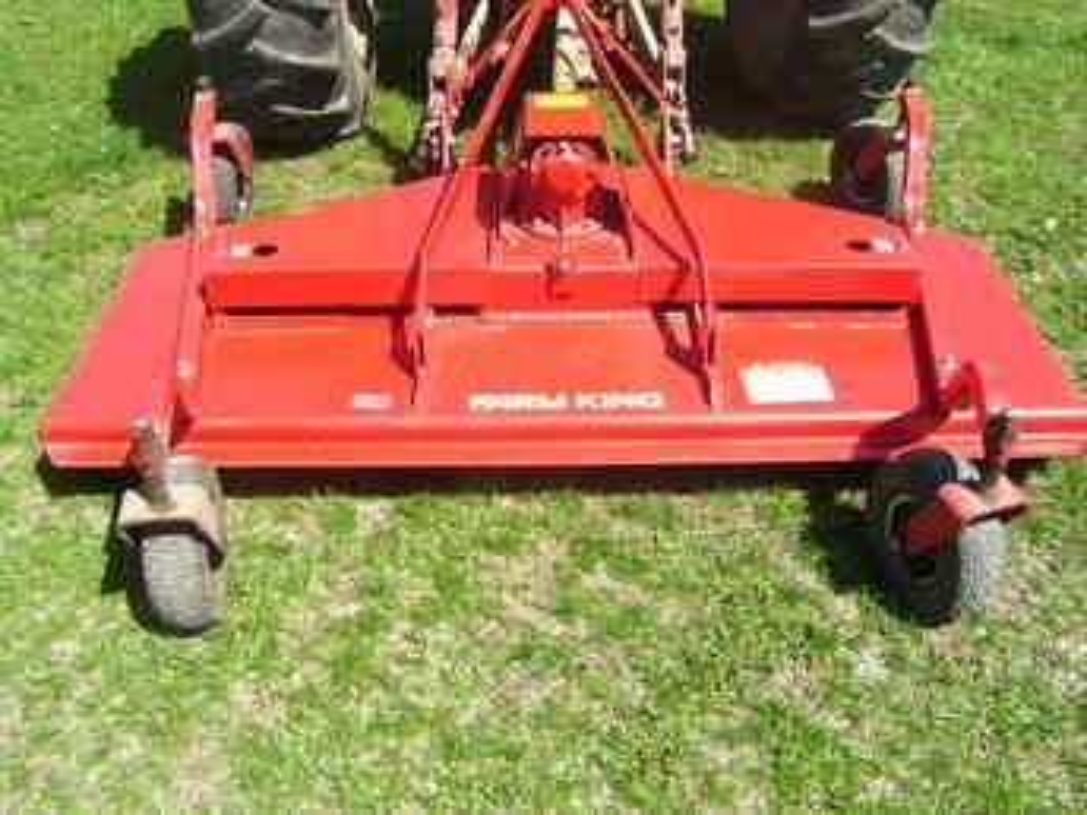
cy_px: 408
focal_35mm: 36
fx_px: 1130
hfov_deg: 51.4
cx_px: 544
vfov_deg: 39.7
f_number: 4.8
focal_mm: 6
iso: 80
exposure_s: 1/250
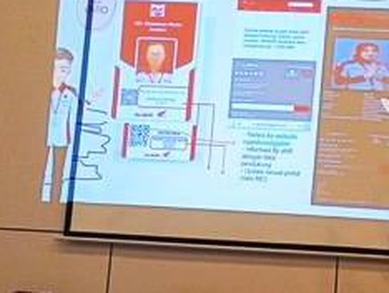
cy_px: 191
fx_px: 720
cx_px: 357
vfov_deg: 22.9
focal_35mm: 64
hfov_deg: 28.9
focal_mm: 4.76
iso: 274
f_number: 1.69
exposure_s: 1/60
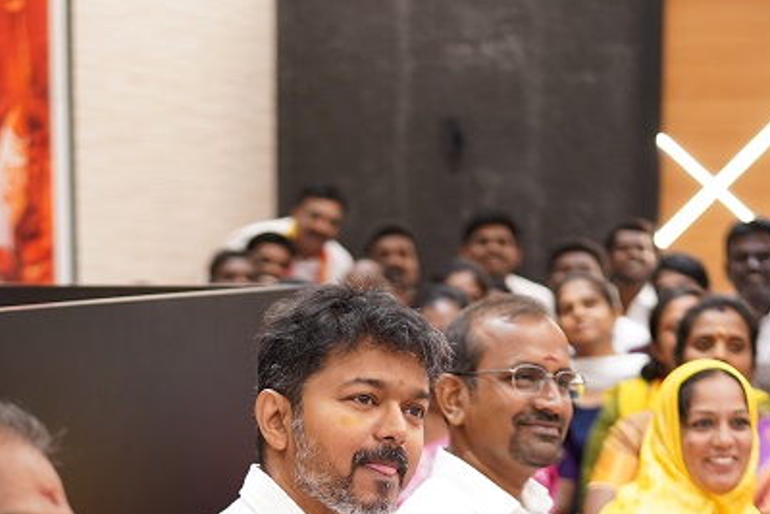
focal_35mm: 105
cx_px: 273
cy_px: 722
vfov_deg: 12.5
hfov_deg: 19.4
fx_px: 2247
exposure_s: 1/200
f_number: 1.4
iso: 500
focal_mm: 35
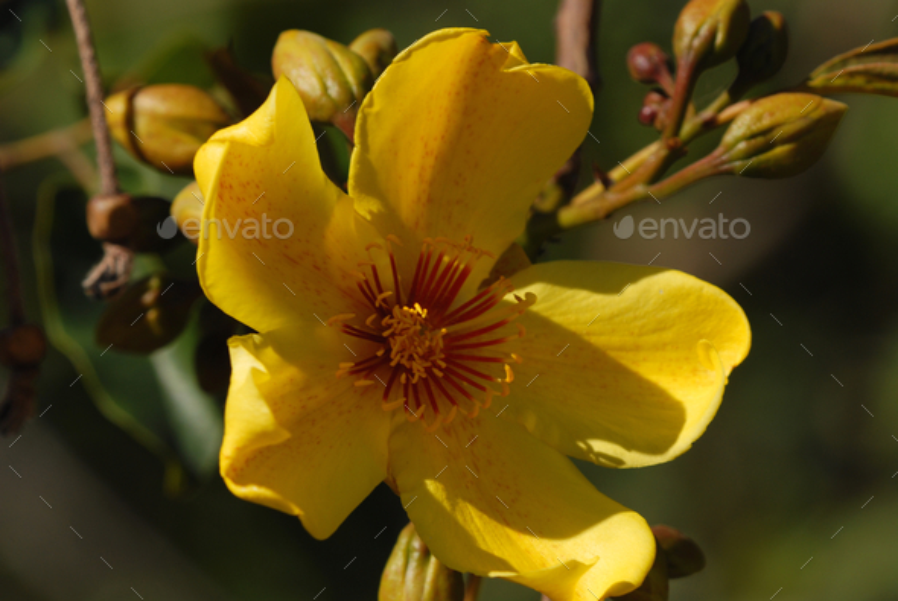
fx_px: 7493
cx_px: 449
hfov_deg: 6.9
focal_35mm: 300
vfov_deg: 4.6
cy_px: 300
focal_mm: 200
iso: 100
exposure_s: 1/250
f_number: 8
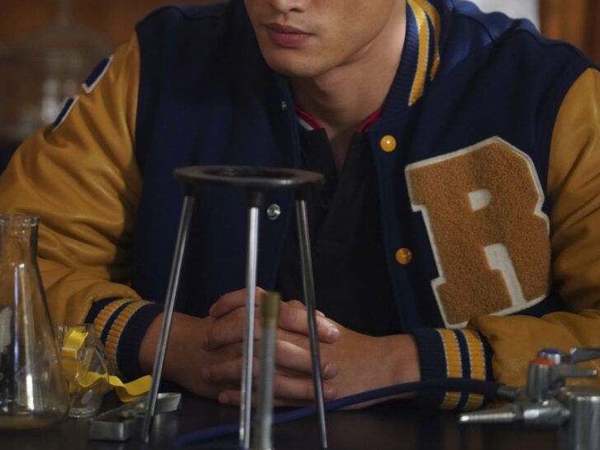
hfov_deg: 6.8
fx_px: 5028
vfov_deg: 5.1
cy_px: 46
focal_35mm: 290
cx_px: 301
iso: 6400
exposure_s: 1/200
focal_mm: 200
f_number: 4
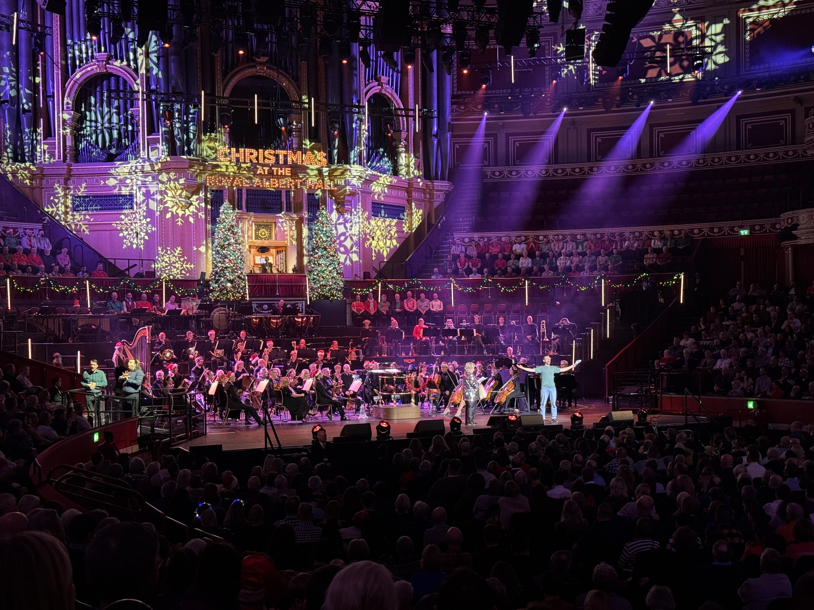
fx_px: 1129
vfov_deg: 30.3
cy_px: 305
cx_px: 407
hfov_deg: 39.7
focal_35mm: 48
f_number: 1.78
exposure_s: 1/33
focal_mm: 6.76
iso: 200
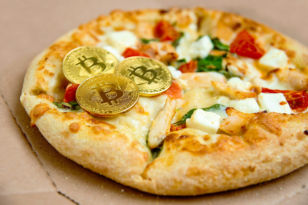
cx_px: 154
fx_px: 565
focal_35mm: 66
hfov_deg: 30.5
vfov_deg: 20.6
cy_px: 102
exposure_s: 1/200
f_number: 5.6
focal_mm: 66
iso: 400
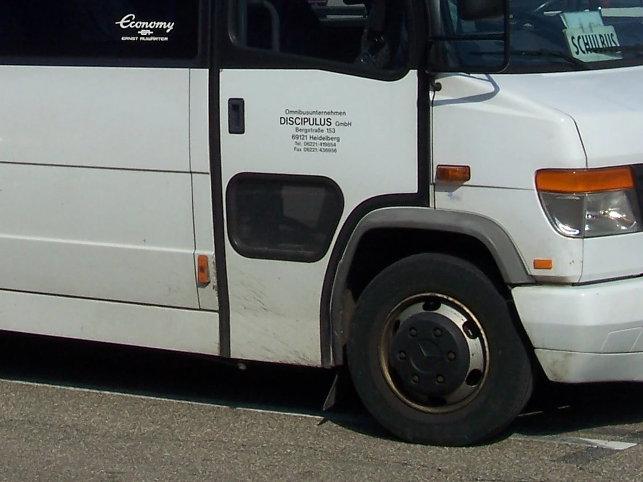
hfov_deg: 16.6
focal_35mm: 118
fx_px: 2191
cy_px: -7
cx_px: 134
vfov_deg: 12.4
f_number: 6.7
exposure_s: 1/750
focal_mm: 8.6
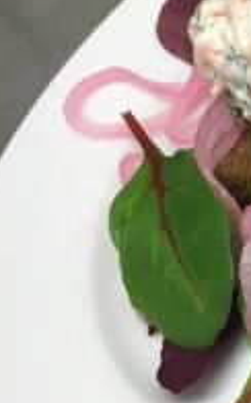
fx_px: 1164
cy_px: 134
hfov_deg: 11.2
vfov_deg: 19.6
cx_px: 504
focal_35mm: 106
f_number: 2.2
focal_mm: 4.15
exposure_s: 1/33
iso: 32
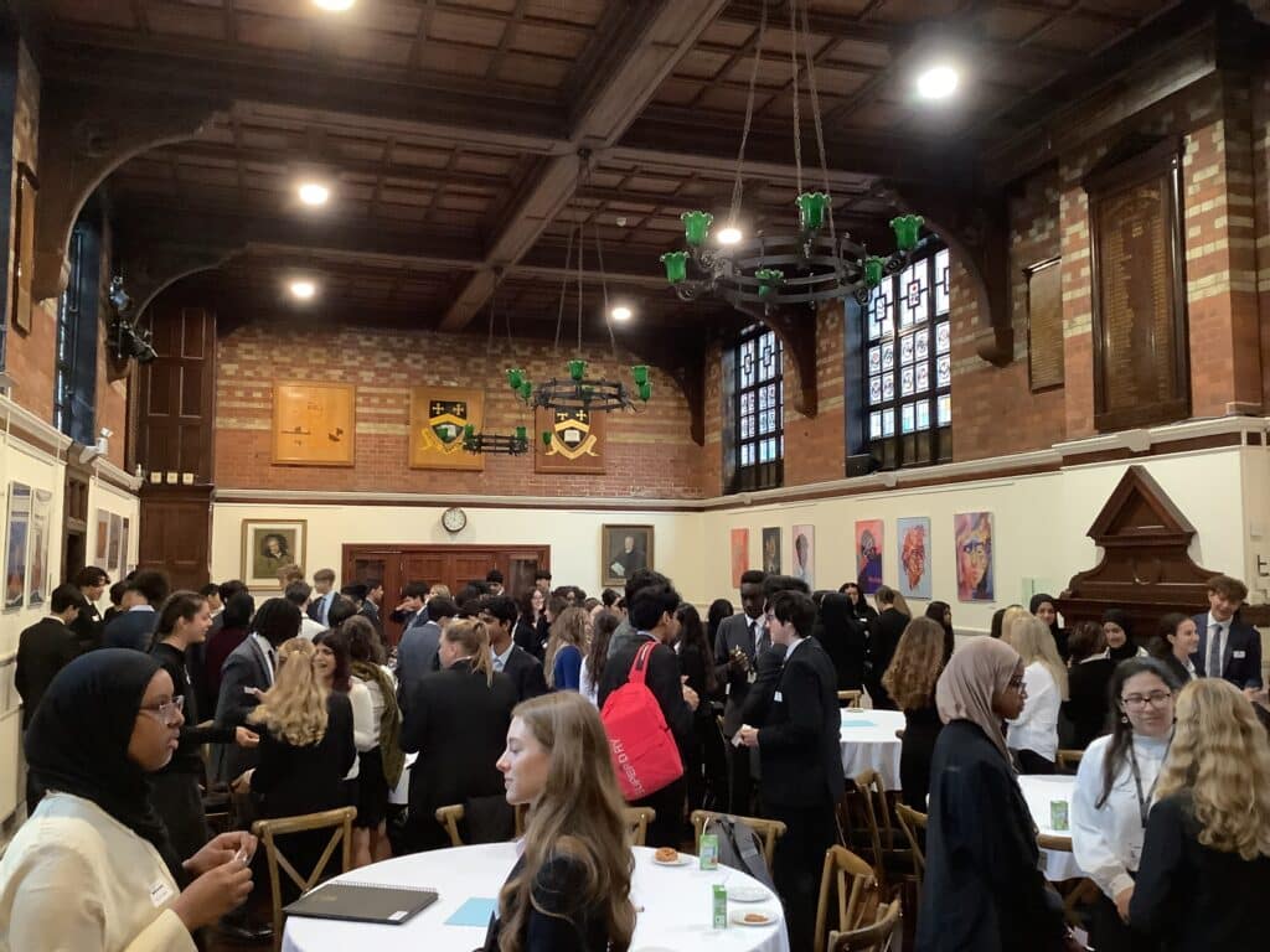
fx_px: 1137
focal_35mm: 31
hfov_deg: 58.4
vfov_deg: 45.4
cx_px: 635
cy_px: 476
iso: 400
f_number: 2.4
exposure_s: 1/25
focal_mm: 3.3
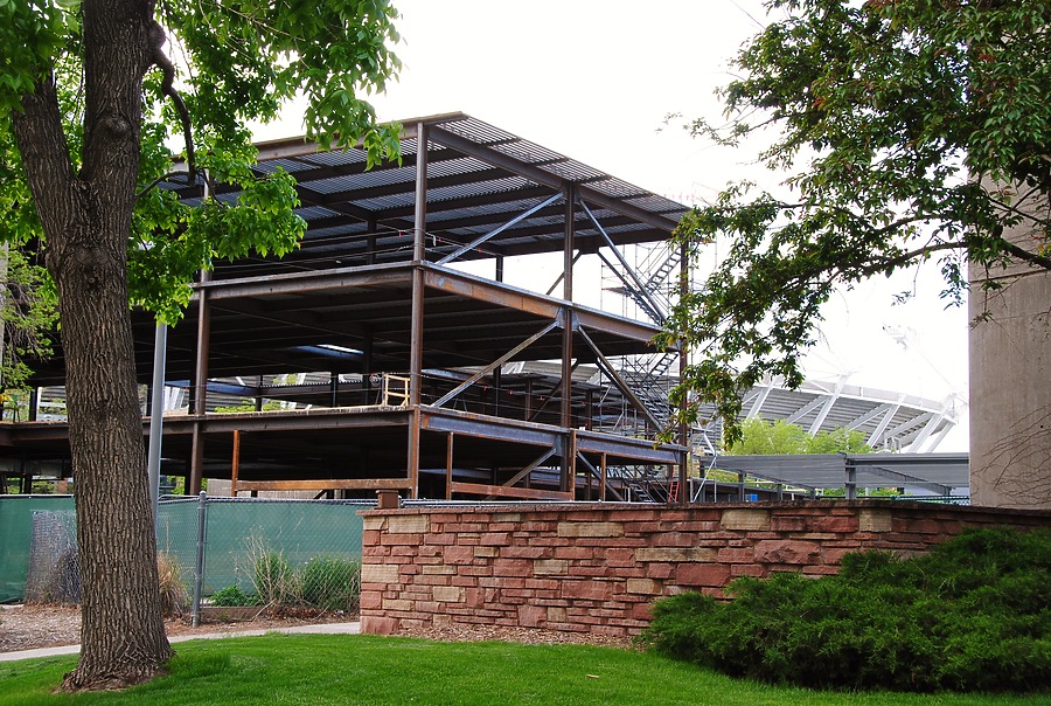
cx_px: 526
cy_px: 353
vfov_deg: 25.2
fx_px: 1580
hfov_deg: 36.8
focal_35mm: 54
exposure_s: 1/60
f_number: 8
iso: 200
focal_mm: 36
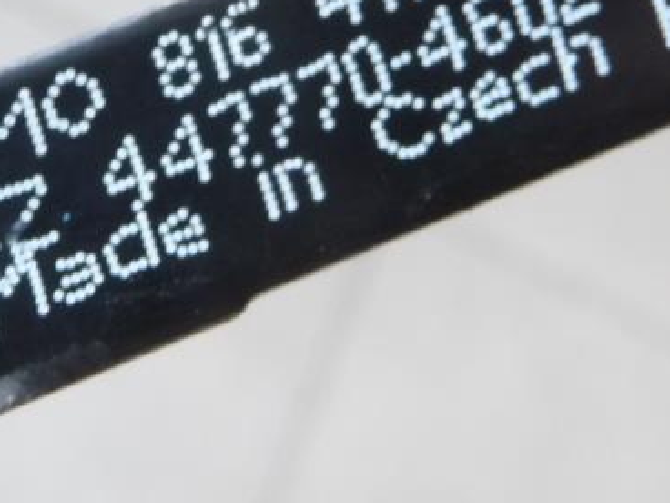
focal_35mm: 78
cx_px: 228
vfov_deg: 18.8
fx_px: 1510
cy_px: 126
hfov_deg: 24.9
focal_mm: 4.7
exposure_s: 1/30
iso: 250
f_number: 3.3
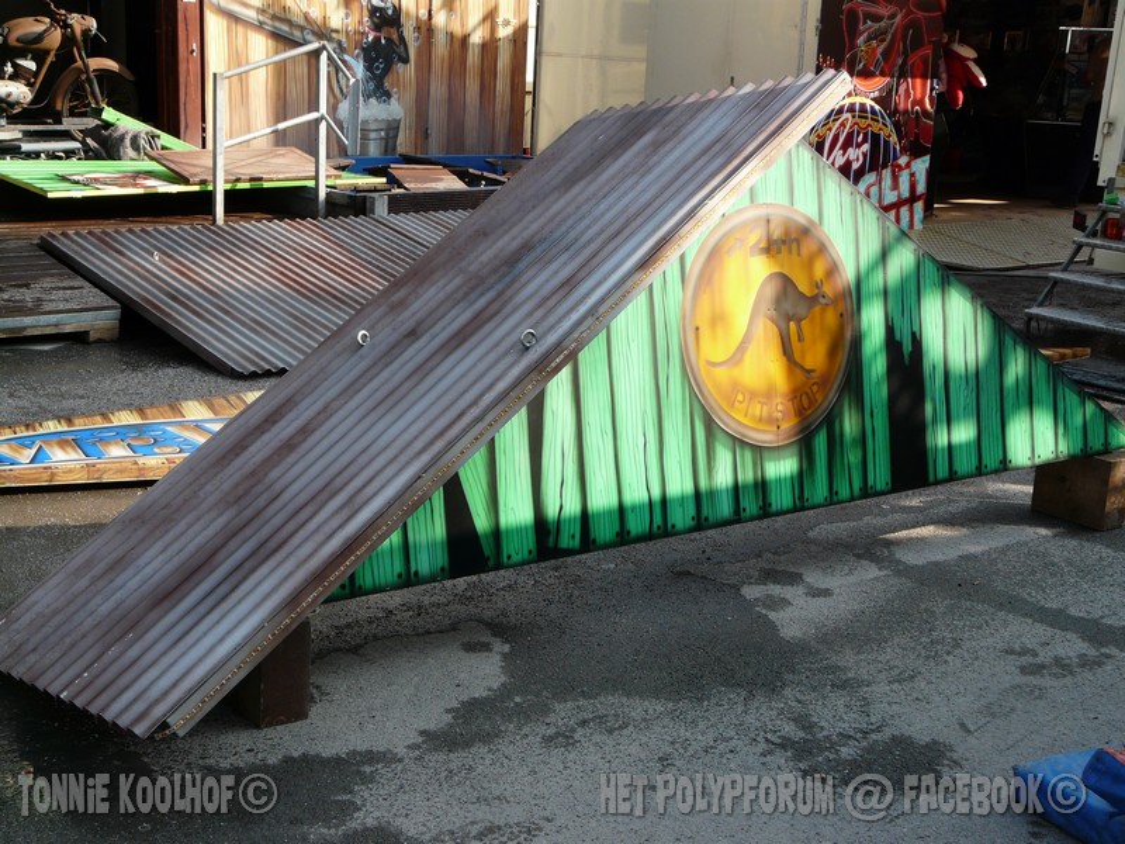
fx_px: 1657
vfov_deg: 28.6
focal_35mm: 51
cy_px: 422
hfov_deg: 37.5
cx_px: 562
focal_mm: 8.3
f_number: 4.5
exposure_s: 1/200
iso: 100
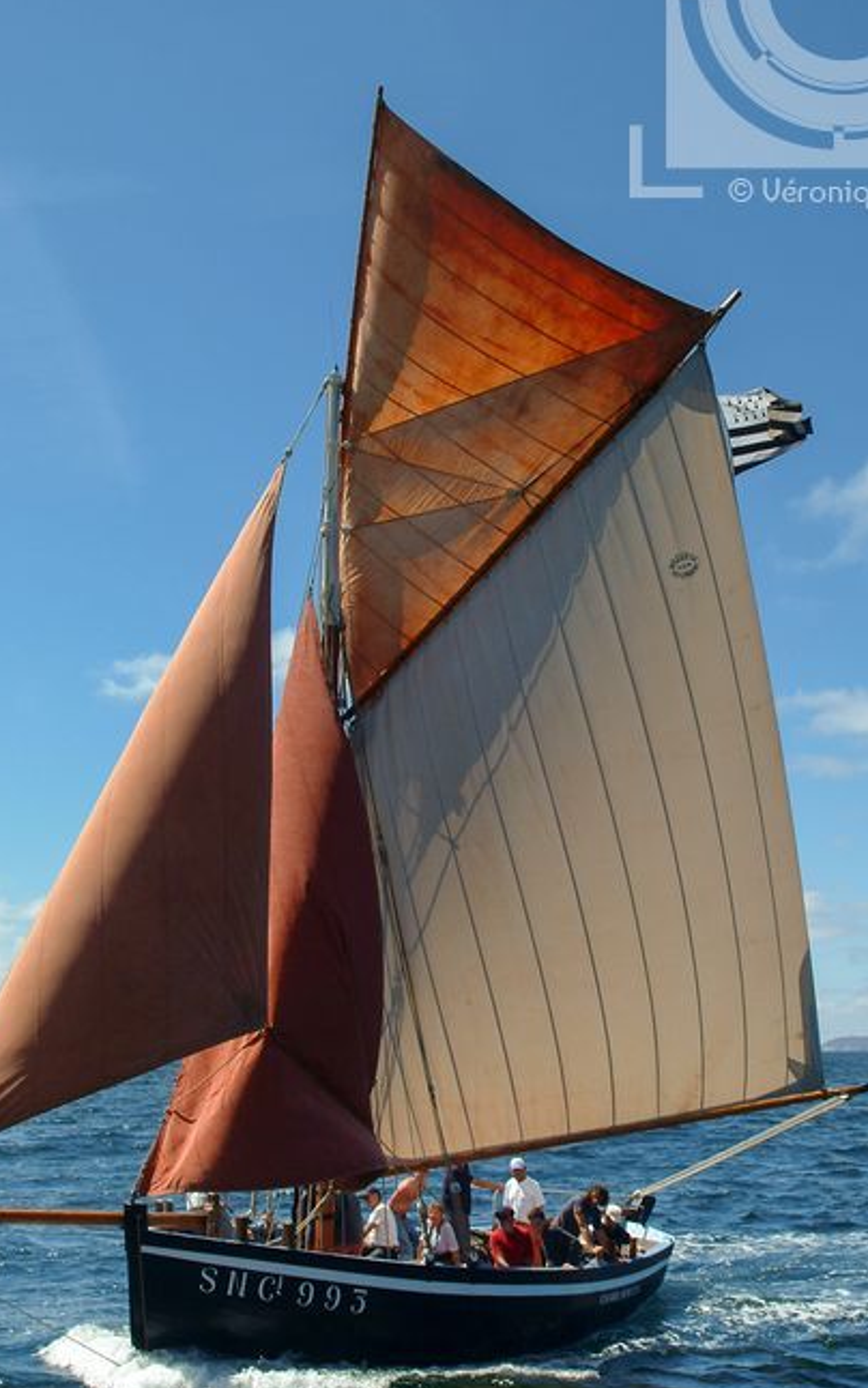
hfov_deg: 28.8
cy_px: 700
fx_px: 1691
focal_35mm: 45
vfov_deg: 44.6
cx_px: 449
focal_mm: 21
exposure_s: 1/125
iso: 100
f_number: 11
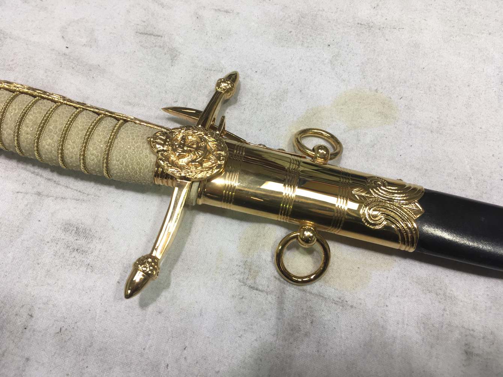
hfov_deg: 61.7
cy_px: 188
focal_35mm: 29
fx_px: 421
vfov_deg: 48.2
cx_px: 252
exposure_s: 1/100
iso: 40
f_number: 2.2
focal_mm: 4.15
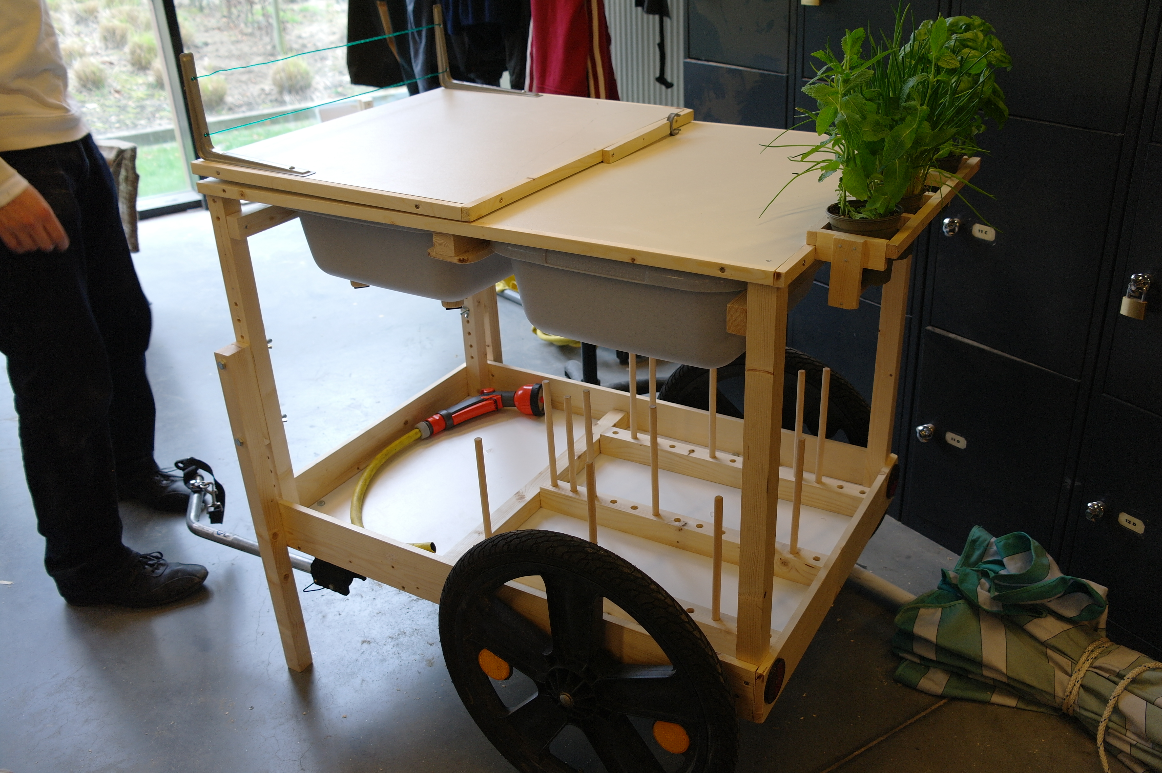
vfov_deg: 43.6
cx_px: 581
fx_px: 968
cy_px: 386
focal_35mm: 30
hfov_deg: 62.0
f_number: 3.8
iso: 120
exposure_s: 1/40
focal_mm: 20
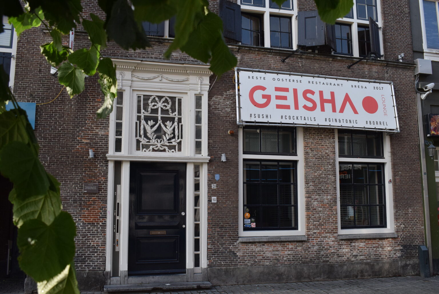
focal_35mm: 34
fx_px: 421
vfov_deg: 38.4
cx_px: 220
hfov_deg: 55.1
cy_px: 147
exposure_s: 1/1250
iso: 800
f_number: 7.1
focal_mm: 23
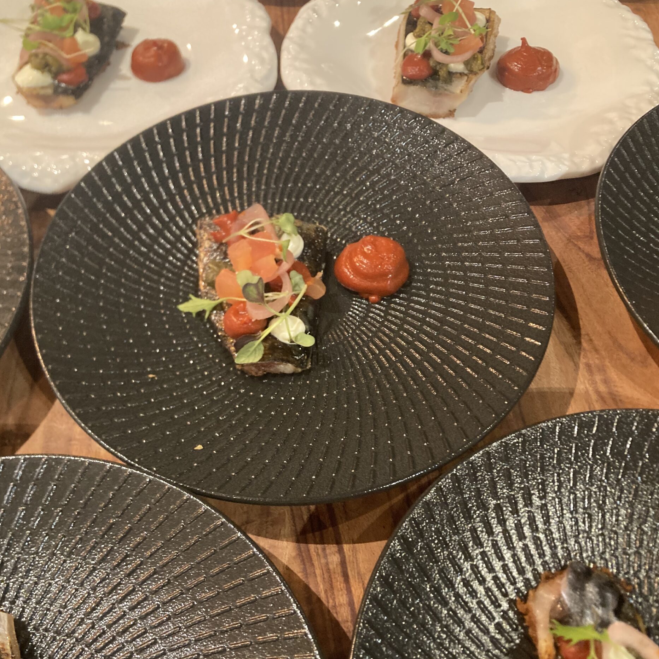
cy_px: 387
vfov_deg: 48.2
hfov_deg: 48.4
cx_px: 322
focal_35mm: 34
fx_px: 732
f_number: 1.8
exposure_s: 1/33
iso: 250
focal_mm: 3.99
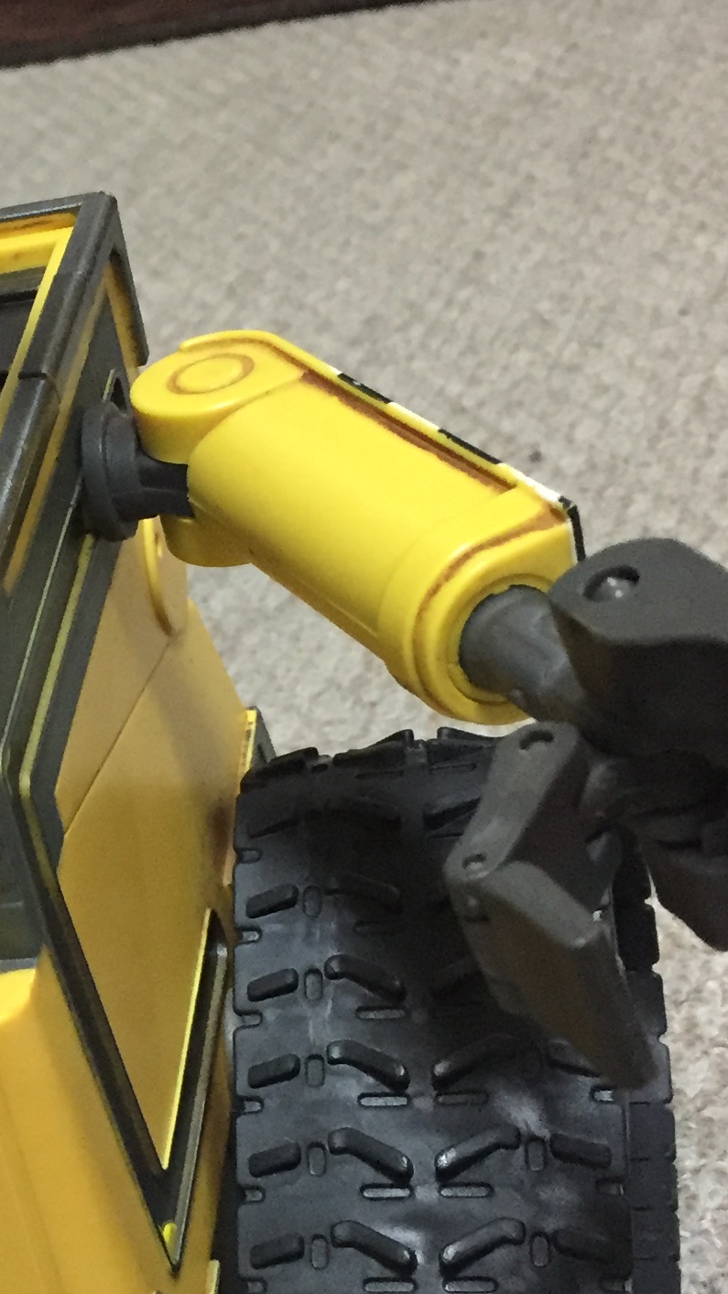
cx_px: -257
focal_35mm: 73
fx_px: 2505
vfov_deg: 28.9
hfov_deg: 15.6
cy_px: 759
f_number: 2.2
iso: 250
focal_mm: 4.15
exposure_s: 1/30
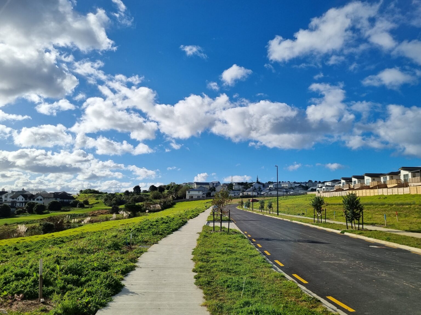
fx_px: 316
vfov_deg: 53.1
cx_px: 210
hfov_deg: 67.3
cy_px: 158
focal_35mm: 26
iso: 50
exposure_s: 1/5328
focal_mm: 5.4
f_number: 1.8
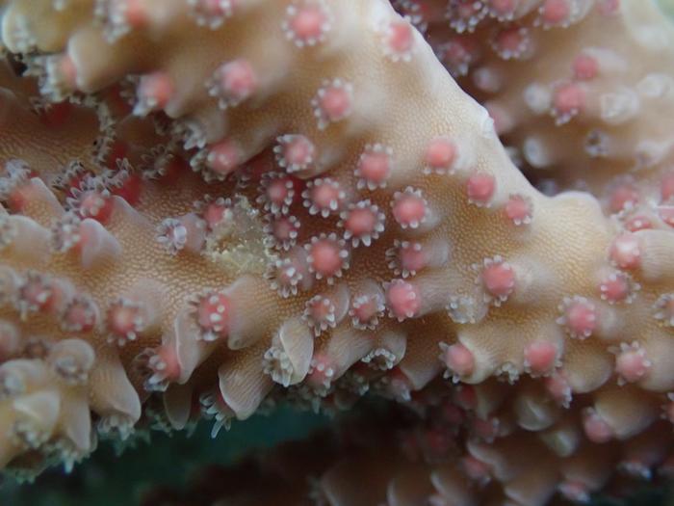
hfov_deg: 38.9
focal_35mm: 49
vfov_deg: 29.7
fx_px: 954
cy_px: 253
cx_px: 337
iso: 1600
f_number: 3.2
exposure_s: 1/40
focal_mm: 8.99
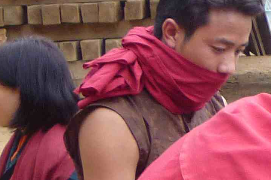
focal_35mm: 219
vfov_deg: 6.2
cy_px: 276
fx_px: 1649
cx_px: 643
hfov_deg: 8.6
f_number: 3.5
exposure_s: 1/30
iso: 100
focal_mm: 6.3
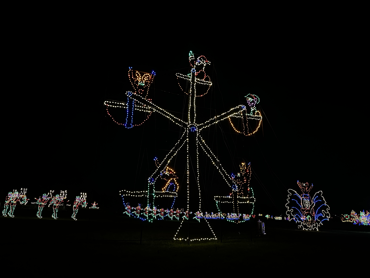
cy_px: 139
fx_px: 257
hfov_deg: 71.6
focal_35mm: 24
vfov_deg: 56.8
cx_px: 185
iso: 800
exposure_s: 1/30
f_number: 1.78
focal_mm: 6.86
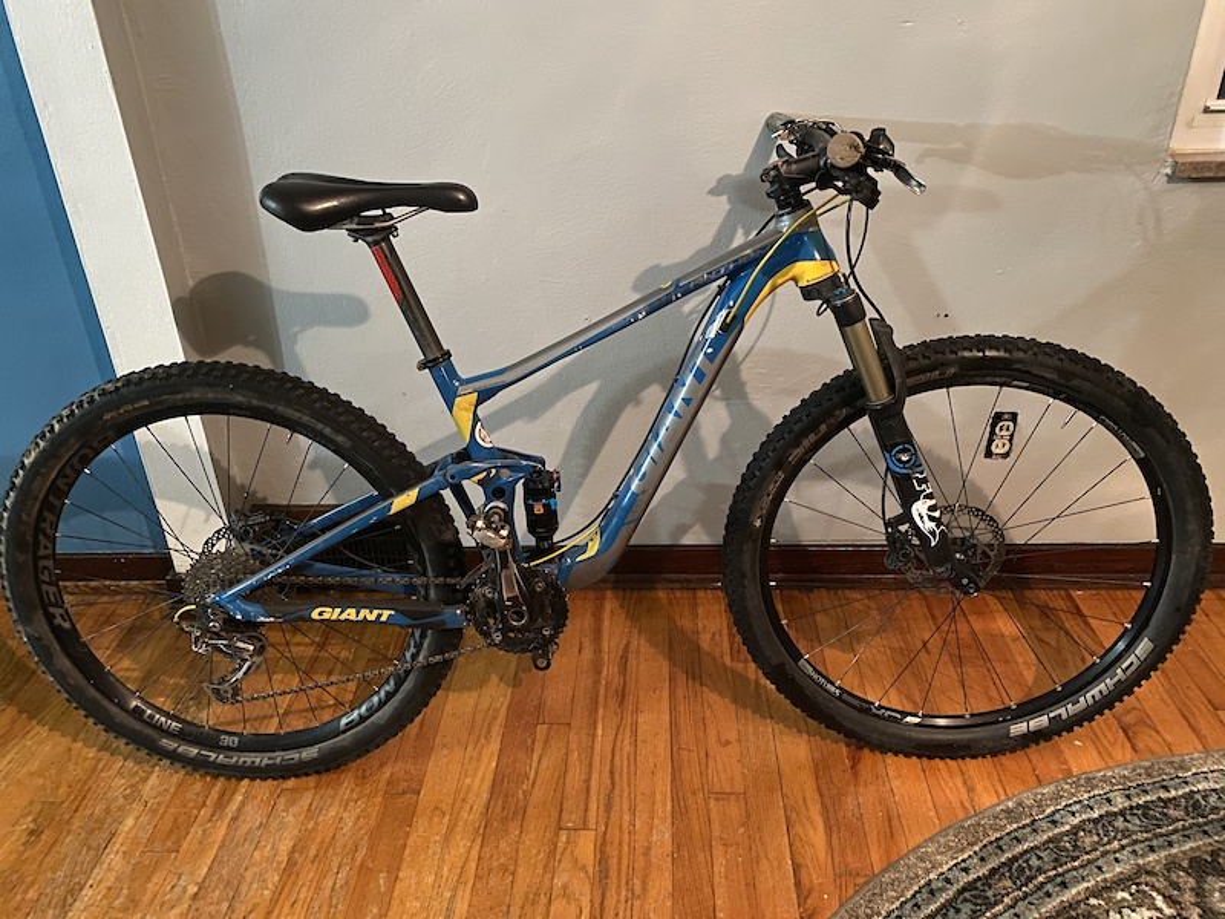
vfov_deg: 53.1
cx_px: 612
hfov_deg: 67.3
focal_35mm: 26
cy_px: 460
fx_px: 920
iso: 1000
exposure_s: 1/17
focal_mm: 4.25
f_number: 1.8
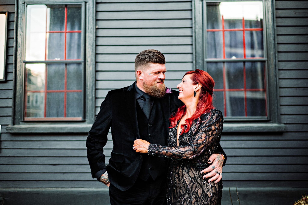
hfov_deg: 54.5
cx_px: 154
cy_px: 102
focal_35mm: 35
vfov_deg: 37.8
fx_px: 299
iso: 800
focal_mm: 35
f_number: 1.8
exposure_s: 1/1000
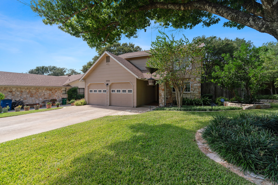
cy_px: 92
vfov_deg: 73.8
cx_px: 139
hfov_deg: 96.7
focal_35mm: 16
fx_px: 124
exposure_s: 1/100
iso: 400
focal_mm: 16
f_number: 7.1
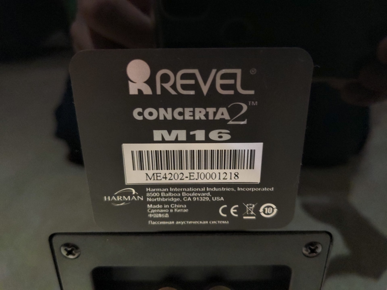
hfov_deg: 69.4
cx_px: 194
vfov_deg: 54.9
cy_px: 145
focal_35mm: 25
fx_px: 279
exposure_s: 1/20
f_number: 1.73
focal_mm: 4.38
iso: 1189
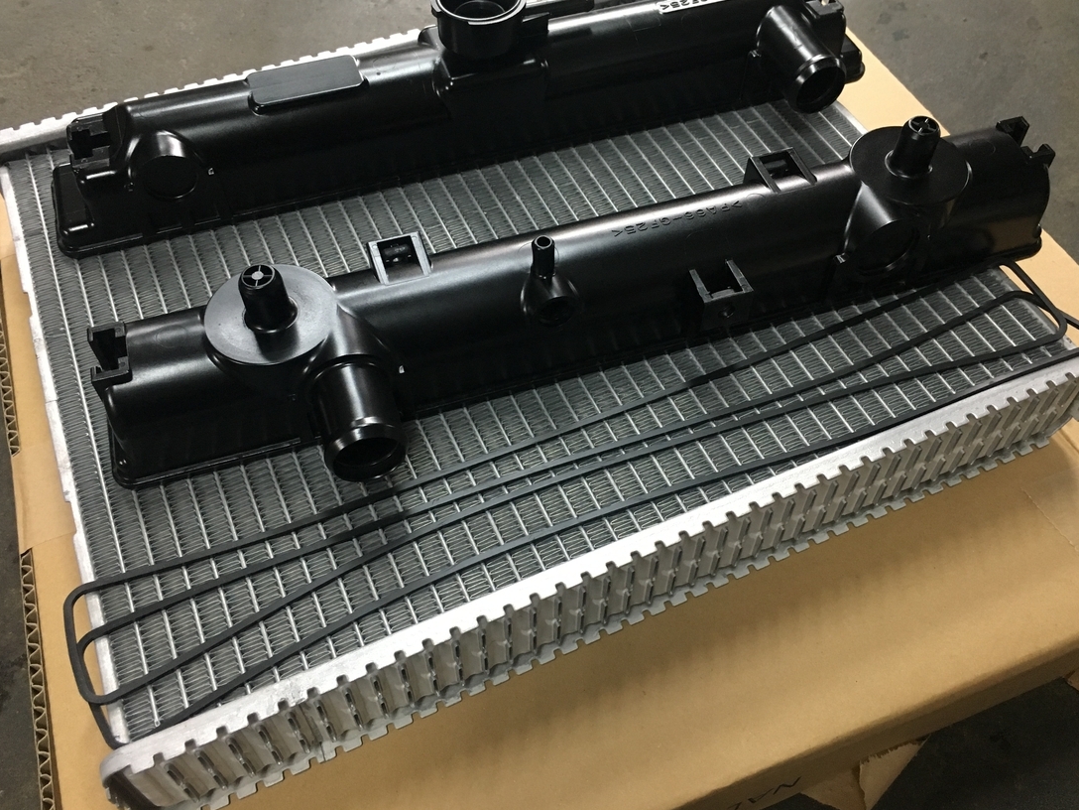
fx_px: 997
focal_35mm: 32
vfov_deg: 44.1
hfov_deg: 56.8
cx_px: 558
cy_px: 375
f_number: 2.2
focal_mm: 4.15
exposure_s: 1/30
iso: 160
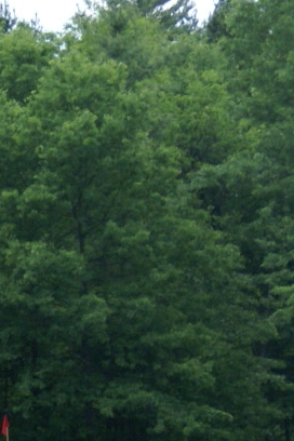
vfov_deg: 4.2
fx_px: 6051
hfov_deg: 2.8
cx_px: 525
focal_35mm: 494
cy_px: 441
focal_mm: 70
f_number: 5.6
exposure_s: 1/125
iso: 250
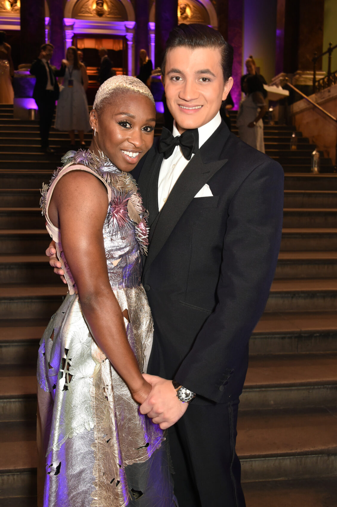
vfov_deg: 53.2
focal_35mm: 36
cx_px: 168
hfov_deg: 36.8
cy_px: 254
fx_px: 506
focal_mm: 36
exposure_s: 1/40
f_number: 6.3
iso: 1600
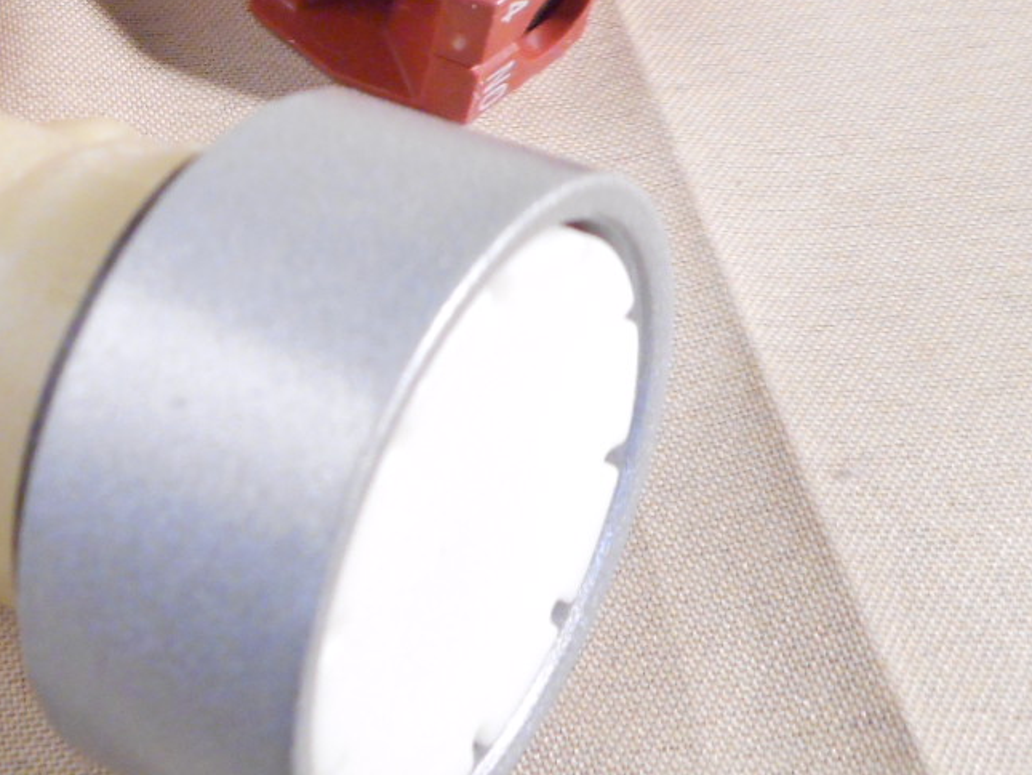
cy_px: 211
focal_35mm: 62
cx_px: -91
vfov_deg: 23.5
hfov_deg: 28.5
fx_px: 1849
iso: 400
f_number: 3.7
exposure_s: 1/10
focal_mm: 4.5
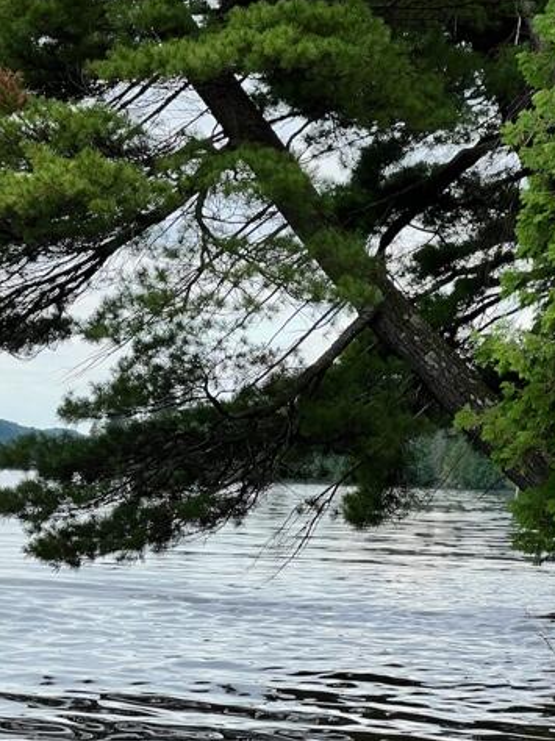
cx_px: 98
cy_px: 369
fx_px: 2225
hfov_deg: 14.1
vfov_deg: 18.9
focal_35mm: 104
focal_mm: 9
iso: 32
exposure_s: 1/171
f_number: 2.8
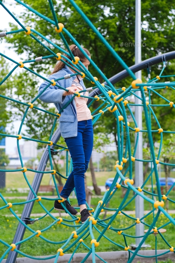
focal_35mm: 84
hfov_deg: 16.3
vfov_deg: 24.2
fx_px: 612
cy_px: 132
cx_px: 88
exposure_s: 1/1250
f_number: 2.5
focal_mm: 56
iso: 250
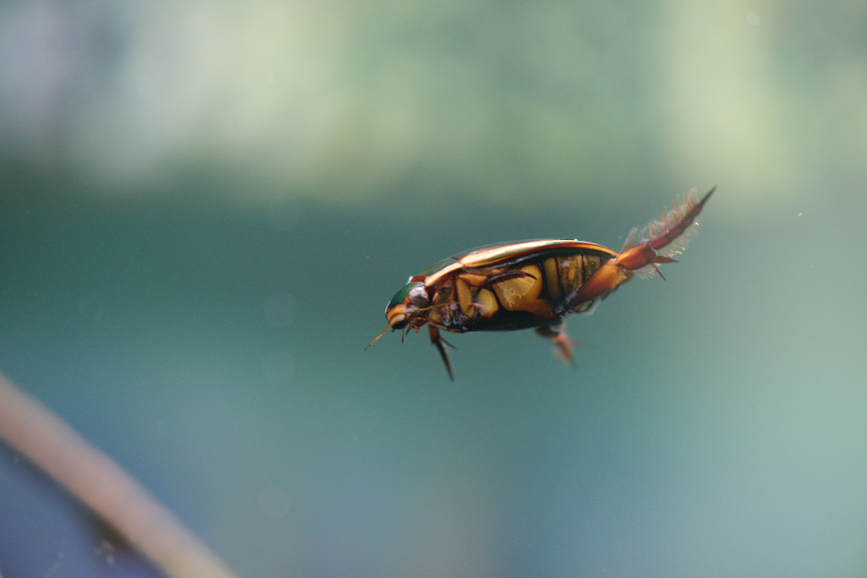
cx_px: 433
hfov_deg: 19.3
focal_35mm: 106
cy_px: 289
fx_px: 2553
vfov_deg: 12.9
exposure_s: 1/250
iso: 2500
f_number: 4
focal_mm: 105
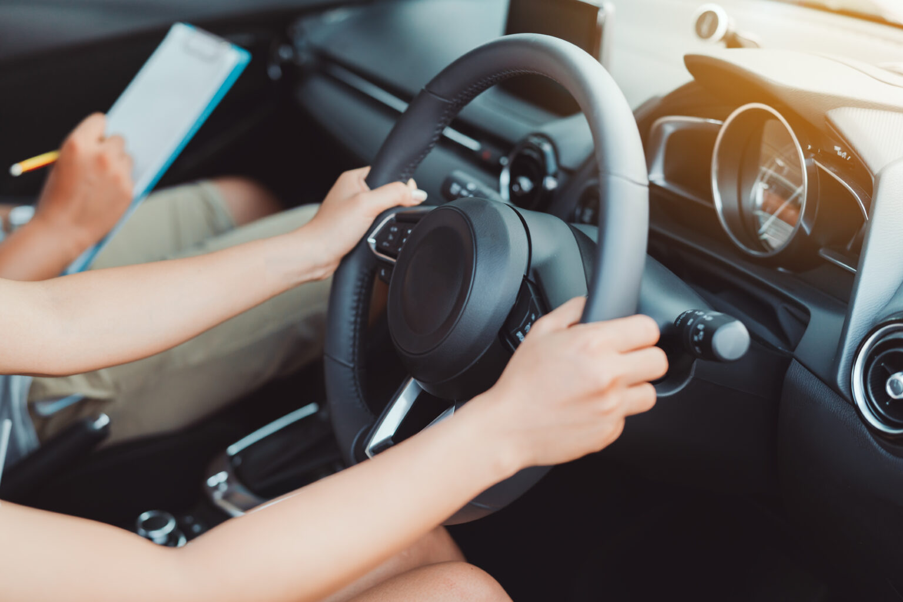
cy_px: 301
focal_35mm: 50
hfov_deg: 39.6
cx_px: 452
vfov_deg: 27.0
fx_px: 1254
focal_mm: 50
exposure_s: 1/100
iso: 320
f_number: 2
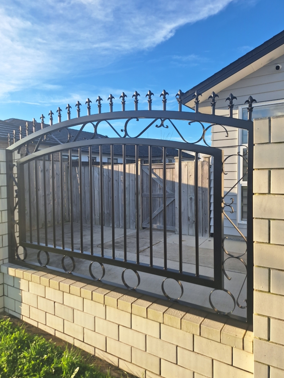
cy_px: 183
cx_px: 142
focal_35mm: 24
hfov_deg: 56.8
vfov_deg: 71.6
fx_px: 262
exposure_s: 1/1330
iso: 40
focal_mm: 5.54
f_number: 1.8
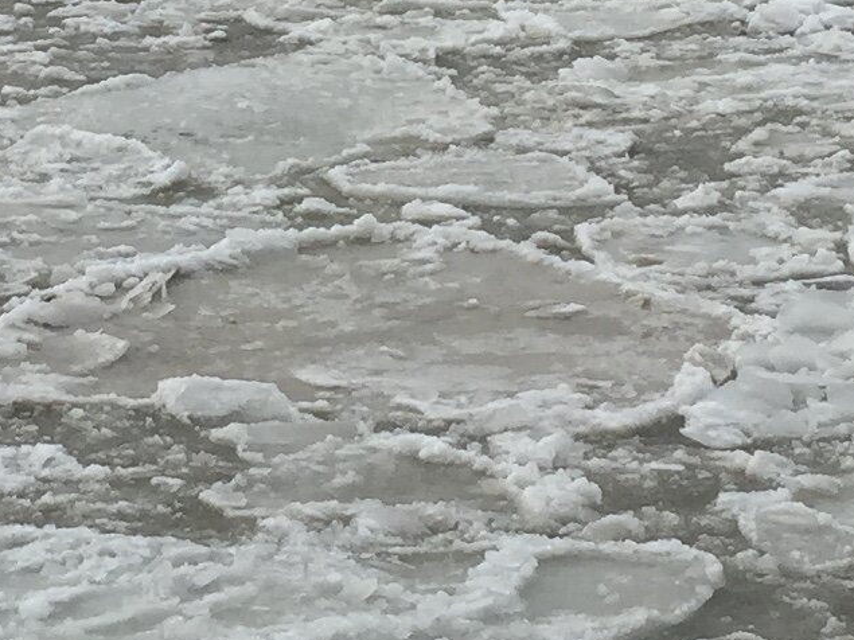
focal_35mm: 149
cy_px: -212
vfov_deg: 9.8
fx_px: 3675
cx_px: 293
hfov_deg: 13.2
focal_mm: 4.15
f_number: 2.2
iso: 32
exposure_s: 1/2083
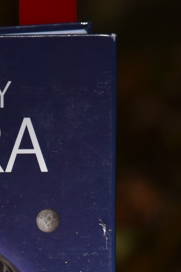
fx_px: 5779
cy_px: 249
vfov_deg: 2.7
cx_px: -335
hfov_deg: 1.8
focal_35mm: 766
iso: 200
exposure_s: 1/800
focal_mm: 130
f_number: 7.1
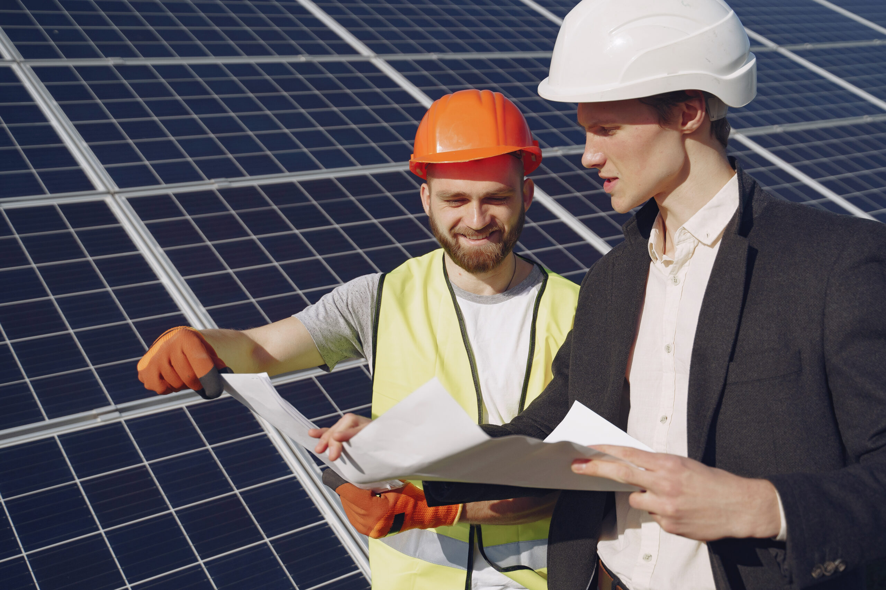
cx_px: 443
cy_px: 295
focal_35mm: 40
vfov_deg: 33.4
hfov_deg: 48.5
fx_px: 984
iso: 500
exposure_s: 1/8000
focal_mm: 40
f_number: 3.5
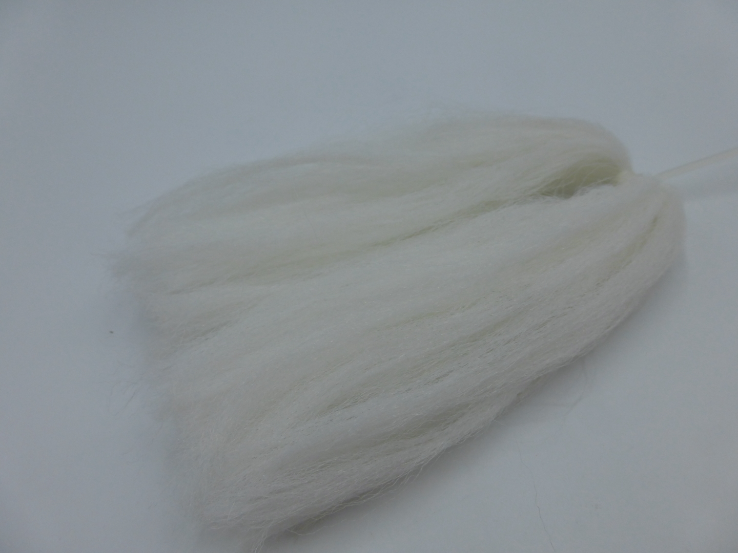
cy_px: 276
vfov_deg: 54.9
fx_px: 533
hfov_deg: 69.4
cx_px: 369
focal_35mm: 25
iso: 100
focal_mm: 4.3
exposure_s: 1/320
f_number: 4
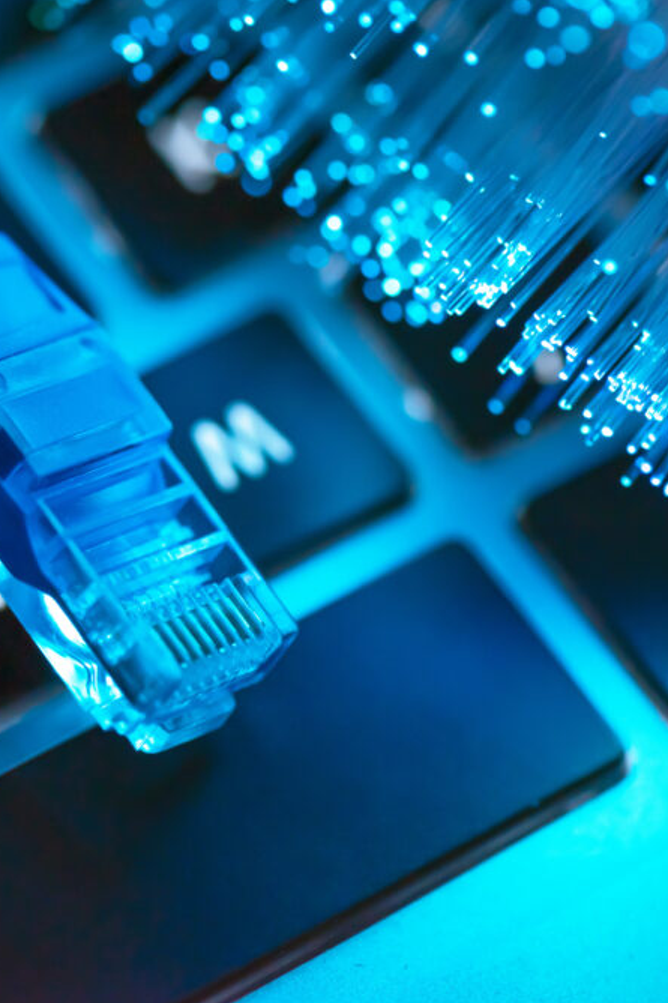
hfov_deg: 8.5
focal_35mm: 161
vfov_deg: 12.8
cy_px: 498
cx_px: 398
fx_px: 4483
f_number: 5.6
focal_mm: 105
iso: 800
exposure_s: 1/100
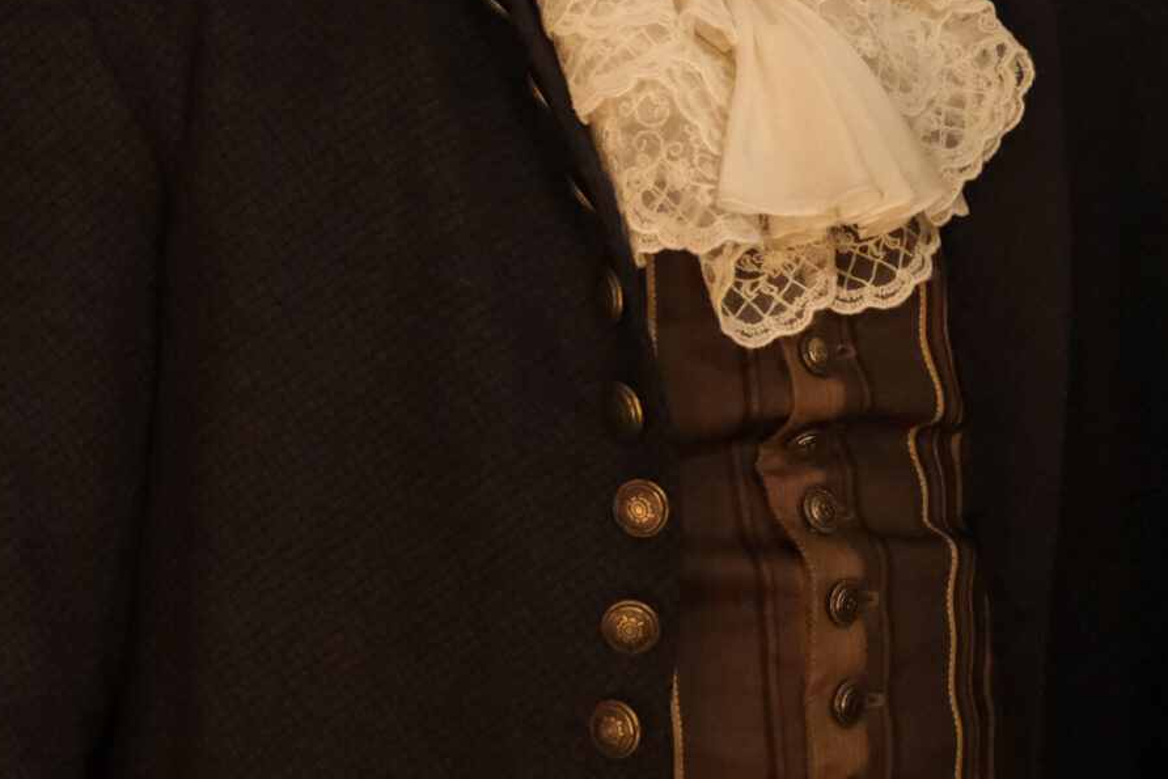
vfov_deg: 5.7
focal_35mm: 241
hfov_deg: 8.5
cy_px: -261
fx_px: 7820
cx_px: -179
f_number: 2
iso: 6400
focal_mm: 56
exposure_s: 1/125
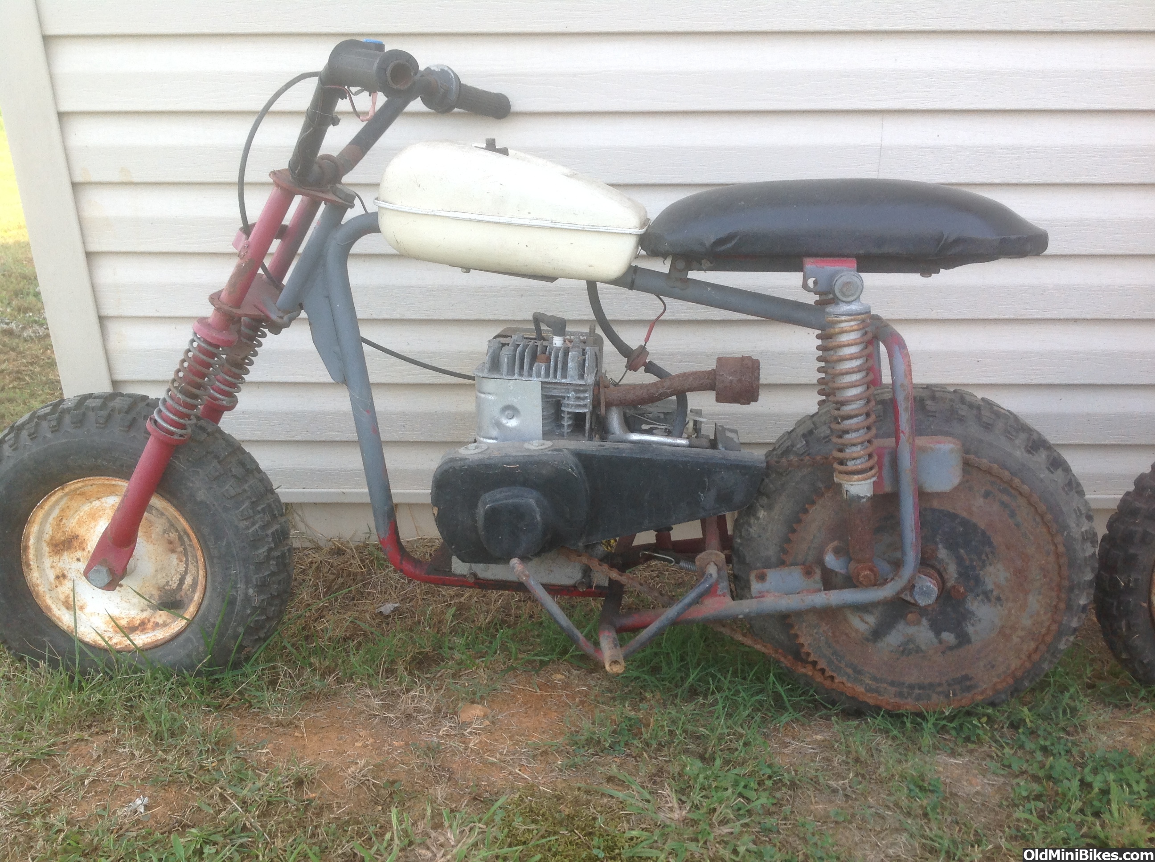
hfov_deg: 52.7
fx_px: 1166
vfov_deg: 40.6
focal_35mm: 35
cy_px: 431
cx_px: 578
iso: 50
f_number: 2.4
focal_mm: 4.28
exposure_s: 1/152
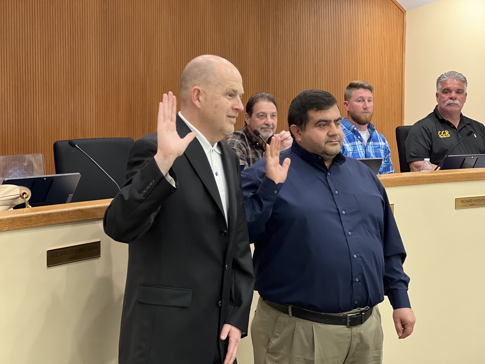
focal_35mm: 77
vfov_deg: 19.1
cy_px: 182
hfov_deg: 25.3
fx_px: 1079
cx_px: 242
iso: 400
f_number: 2.8
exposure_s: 1/30
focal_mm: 9
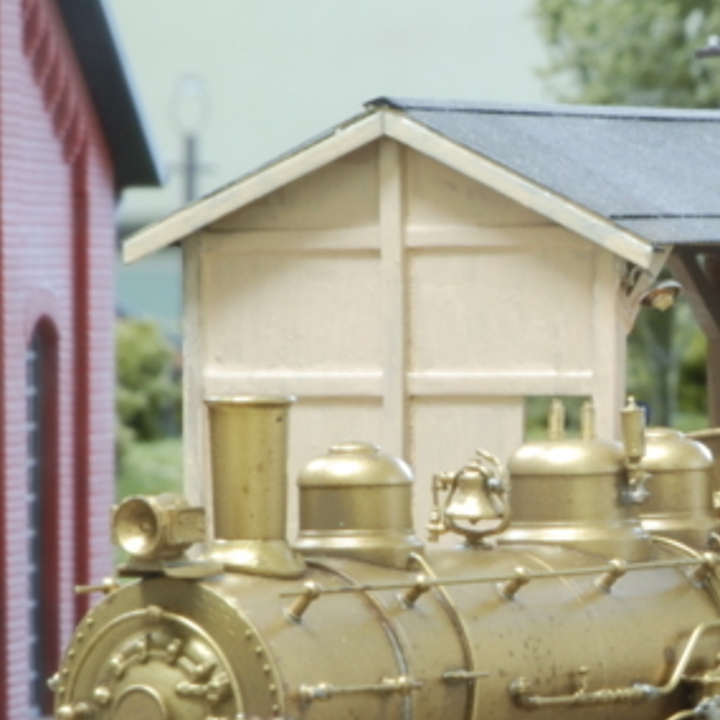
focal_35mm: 392
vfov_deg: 4.5
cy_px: 574
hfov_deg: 4.5
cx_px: 700
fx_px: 9214
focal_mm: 85
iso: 100
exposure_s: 20
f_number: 29
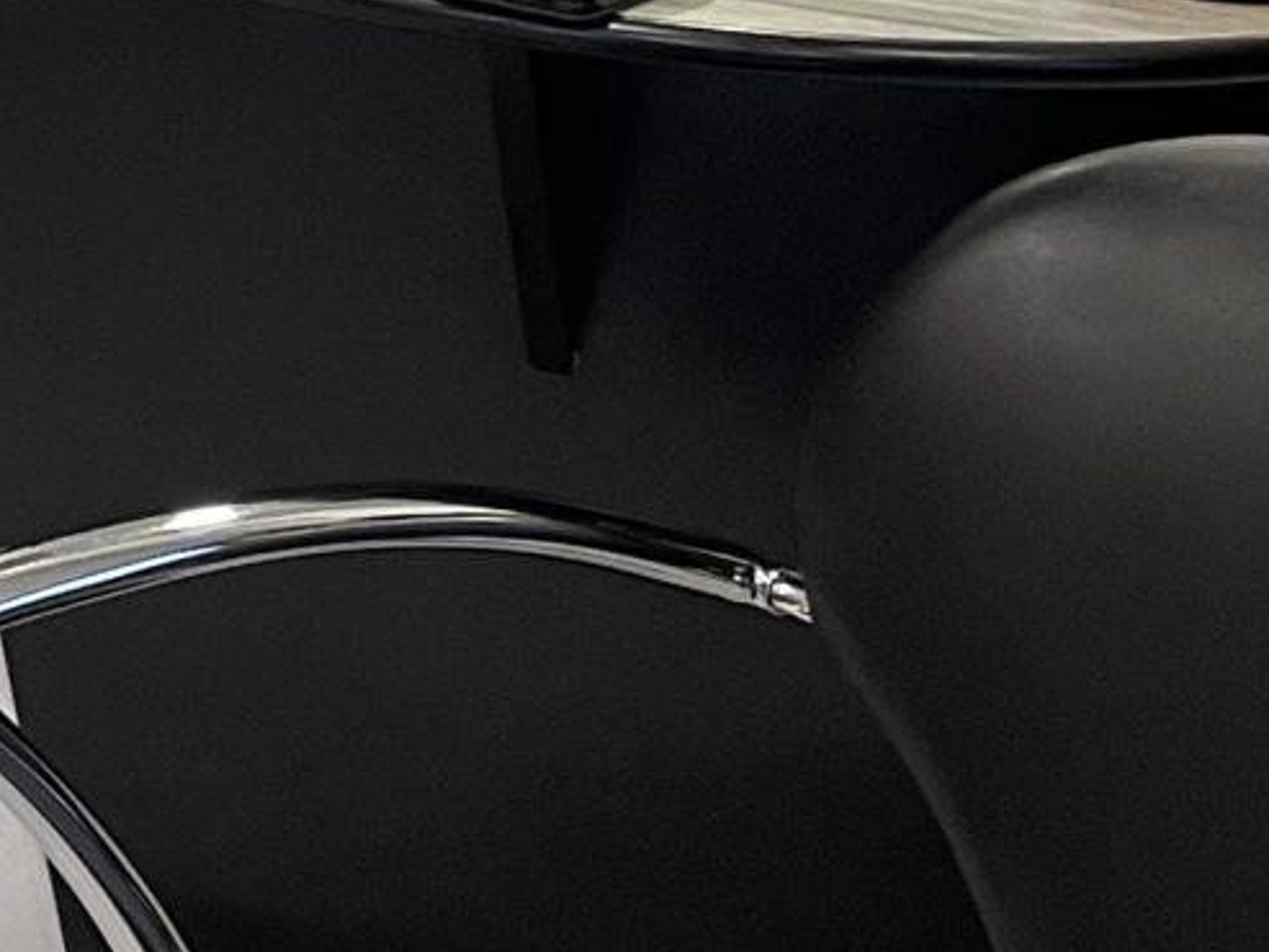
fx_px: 4950
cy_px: -237
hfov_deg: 12.3
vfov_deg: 10.8
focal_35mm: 135
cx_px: -1550
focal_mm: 4.2
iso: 80
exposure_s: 1/50
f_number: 1.6
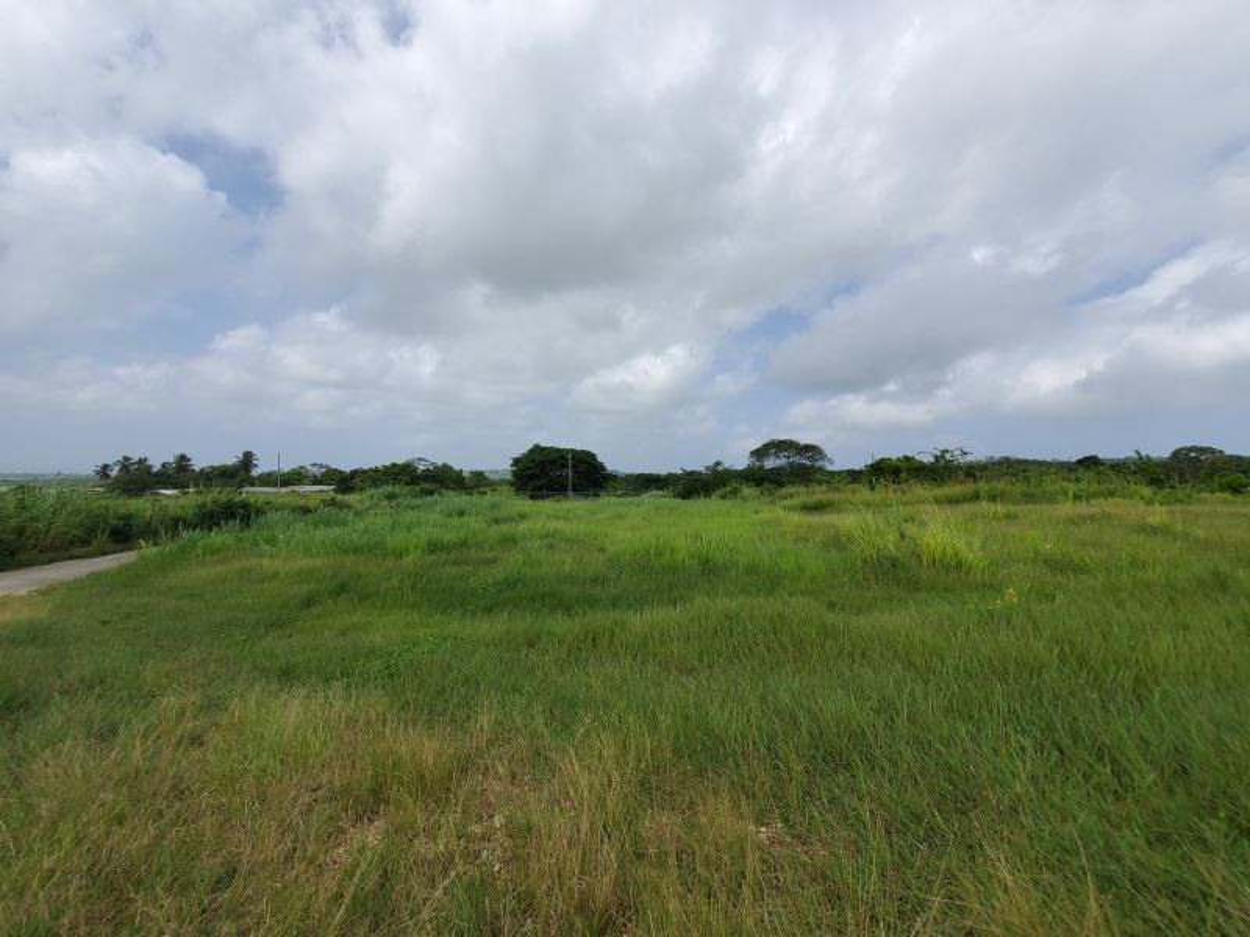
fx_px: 469
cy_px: 468
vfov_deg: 89.9
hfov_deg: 106.2
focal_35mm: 13
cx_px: 625
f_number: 2.2
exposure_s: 1/1279
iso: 50
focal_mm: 1.8
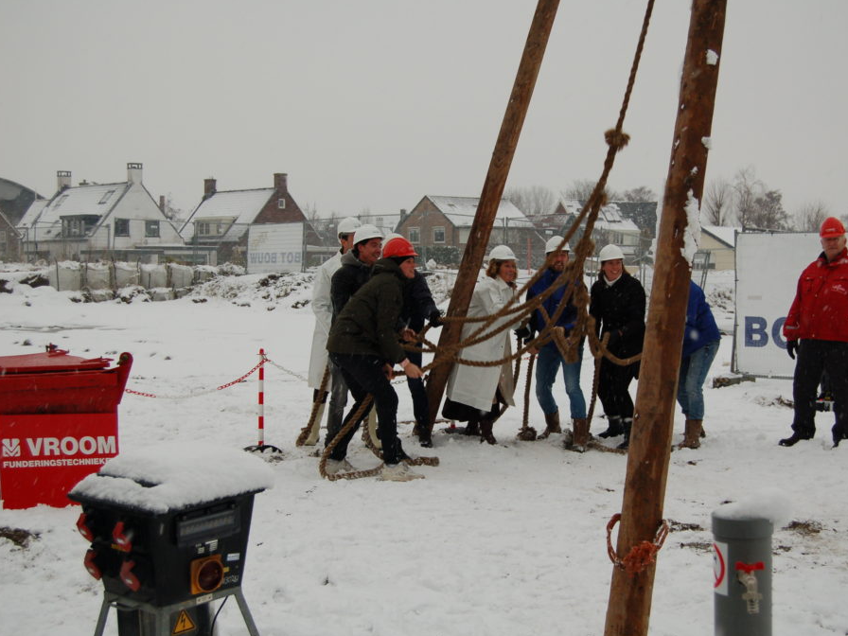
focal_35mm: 56
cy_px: 318
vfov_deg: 26.1
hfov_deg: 34.3
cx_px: 474
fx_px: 1372
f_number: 5
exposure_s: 1/100
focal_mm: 34
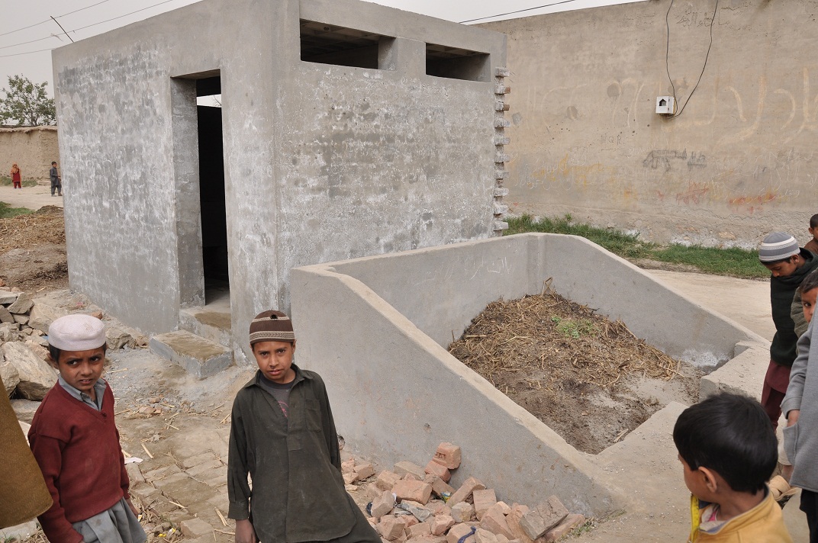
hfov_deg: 59.6
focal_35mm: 32
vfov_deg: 41.6
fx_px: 715
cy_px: 272
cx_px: 409
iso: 200
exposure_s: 1/320
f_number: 8
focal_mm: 21
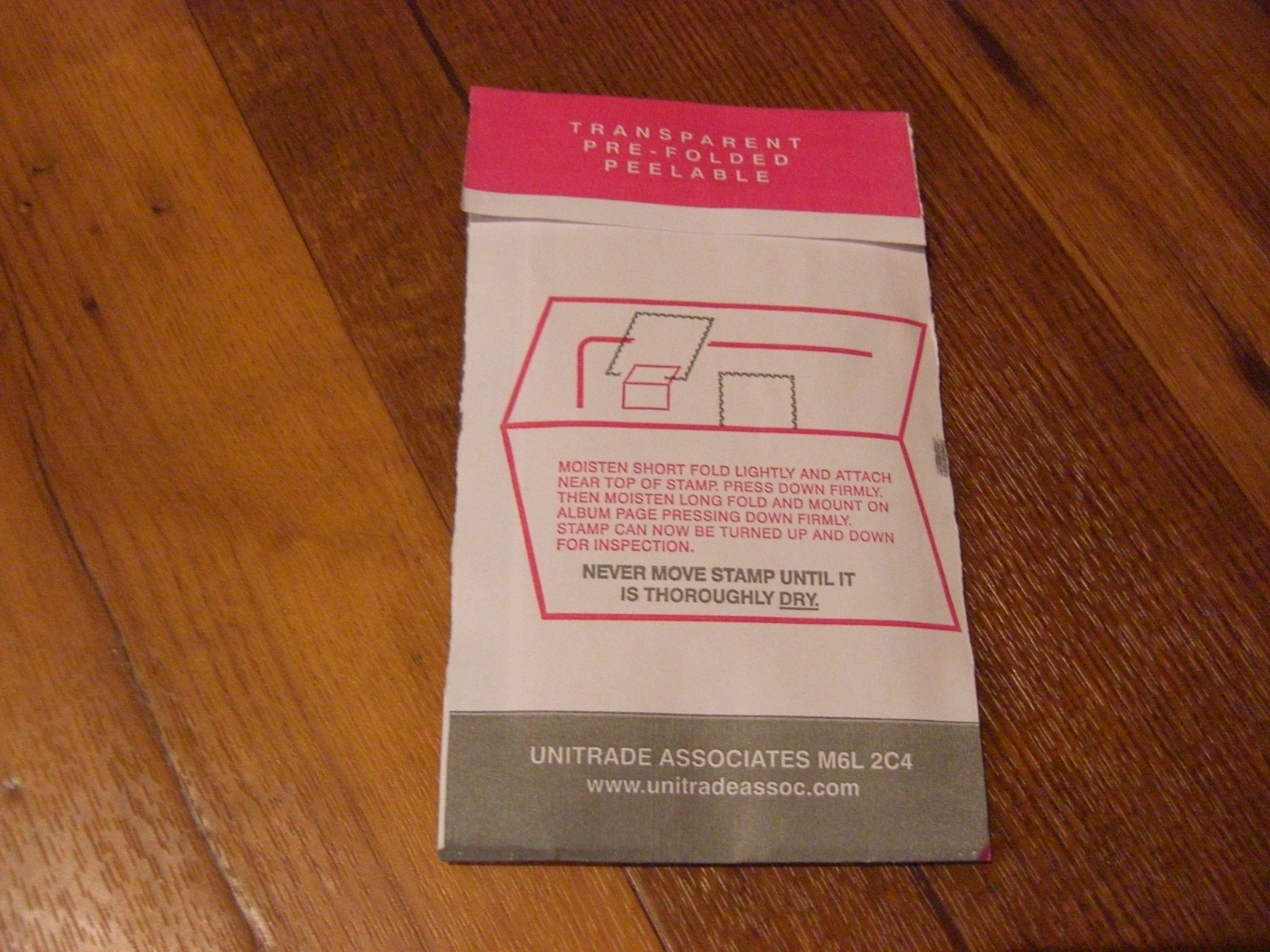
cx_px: 635
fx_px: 1394
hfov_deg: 49.0
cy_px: 476
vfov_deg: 37.7
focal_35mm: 38
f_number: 2.8
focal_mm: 7.9
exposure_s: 1/30
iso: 800
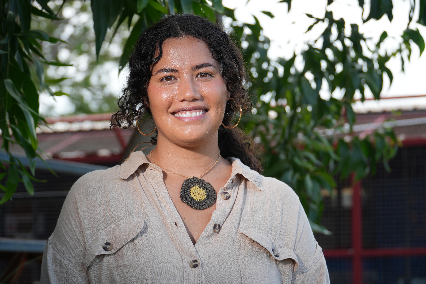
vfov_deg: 14.9
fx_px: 1083
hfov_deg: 22.3
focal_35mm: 92
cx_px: 213
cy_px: 142
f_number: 4.5
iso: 100
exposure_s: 1/200
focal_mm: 61
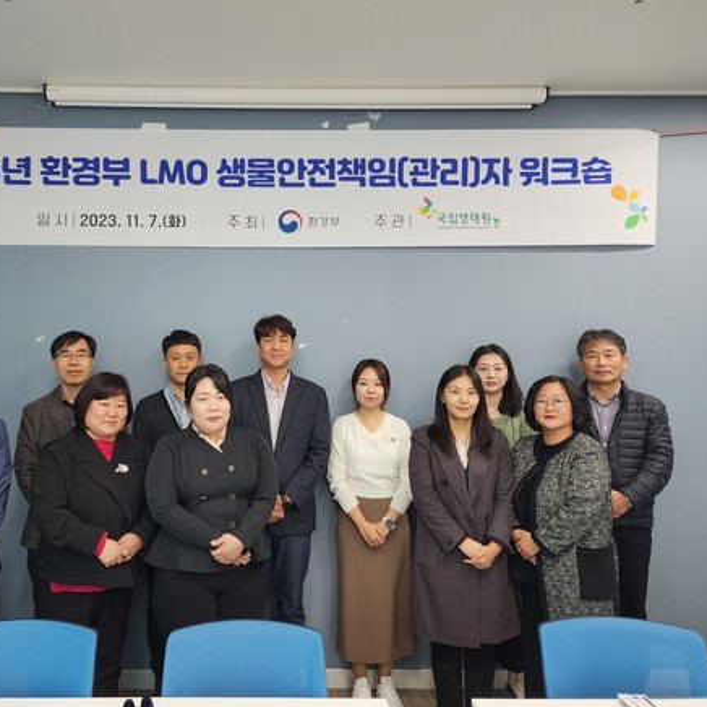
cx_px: 268
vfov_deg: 57.3
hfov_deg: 56.7
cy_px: 350
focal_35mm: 28
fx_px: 647
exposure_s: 1/120
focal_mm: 6.4
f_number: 1.8
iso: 200
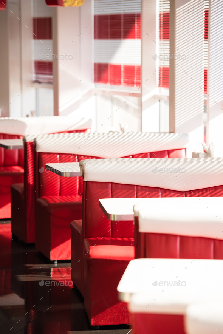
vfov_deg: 15.2
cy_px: 167
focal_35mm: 135
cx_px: 112
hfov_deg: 10.2
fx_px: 1253
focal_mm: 135
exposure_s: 1/400
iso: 160
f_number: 3.5
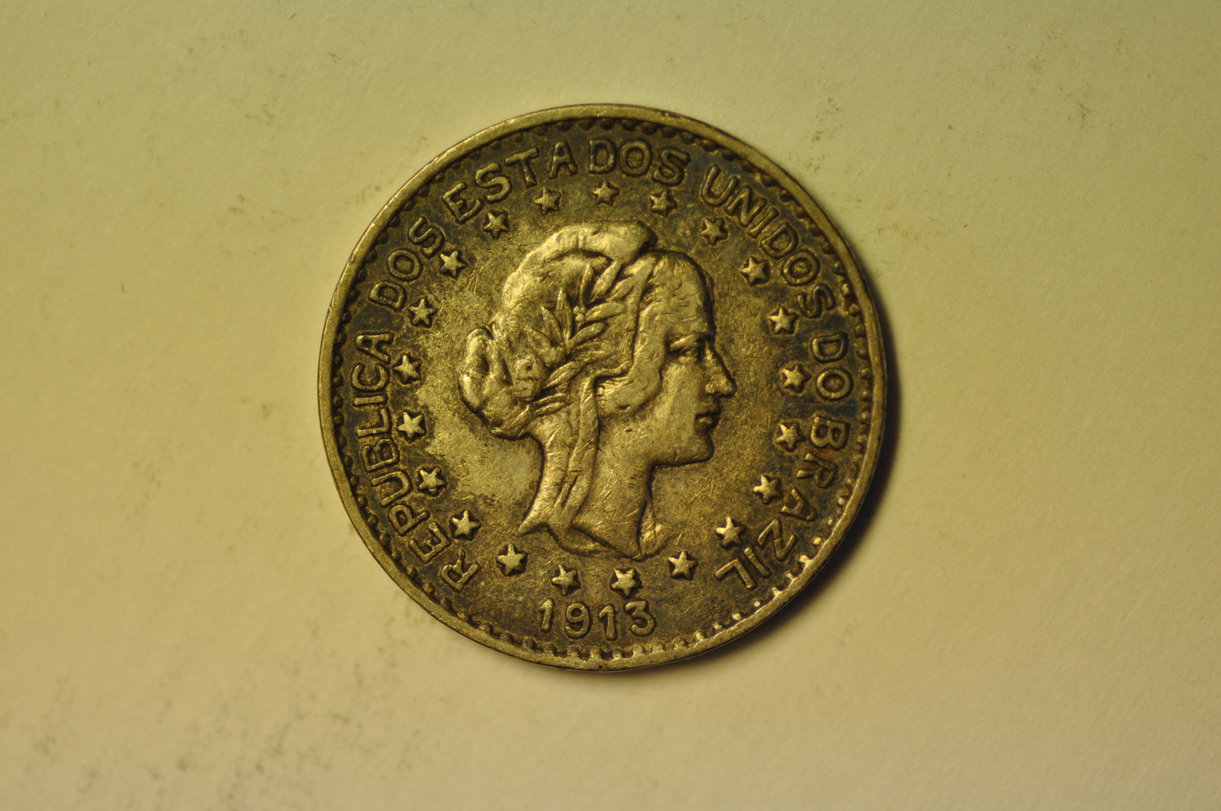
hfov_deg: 22.6
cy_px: 406
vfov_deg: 15.2
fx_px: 3049
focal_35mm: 90
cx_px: 610
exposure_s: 1/250
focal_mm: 60
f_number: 4
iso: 400
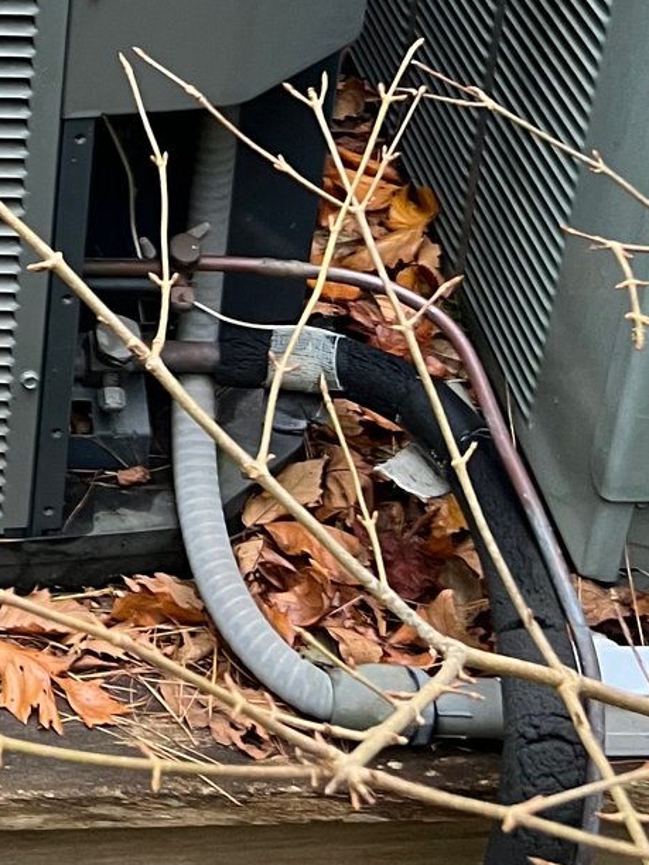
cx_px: -312
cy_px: 54
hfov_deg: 16.0
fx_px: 2125
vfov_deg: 22.4
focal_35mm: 85
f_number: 1.5
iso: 160
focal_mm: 5.7
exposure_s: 1/60
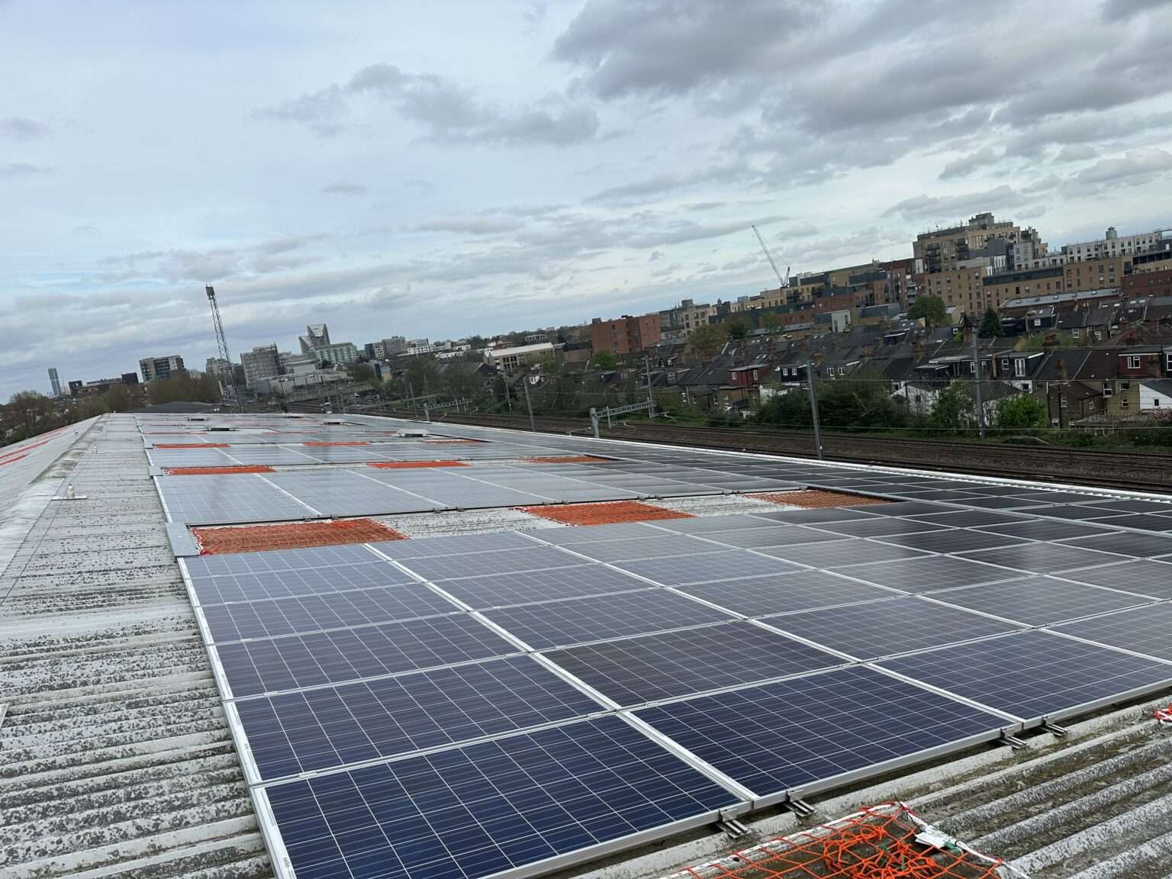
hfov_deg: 71.6
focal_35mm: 24
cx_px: 586
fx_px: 813
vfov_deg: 56.8
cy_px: 440
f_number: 1.78
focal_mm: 6.86
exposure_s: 1/3247
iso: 80
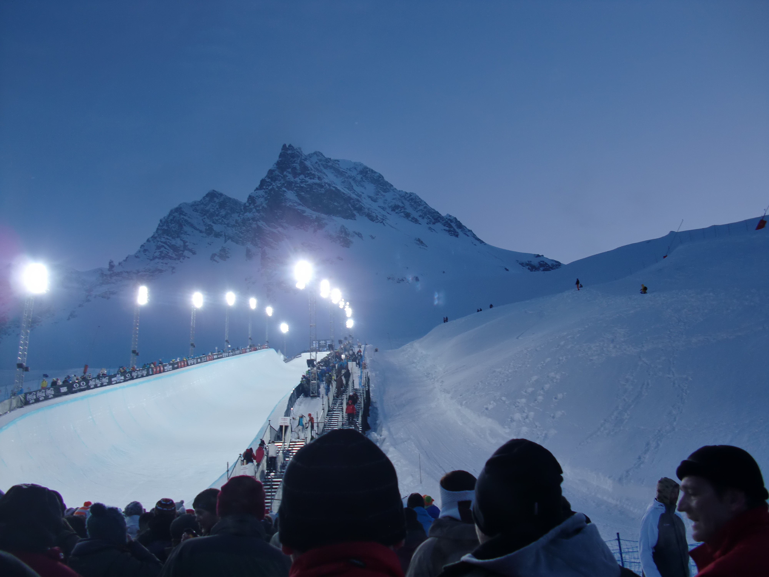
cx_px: 384
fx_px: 800
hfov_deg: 51.4
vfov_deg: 39.7
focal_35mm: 36
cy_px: 288
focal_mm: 6.3
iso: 64
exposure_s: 1/100
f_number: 2.8
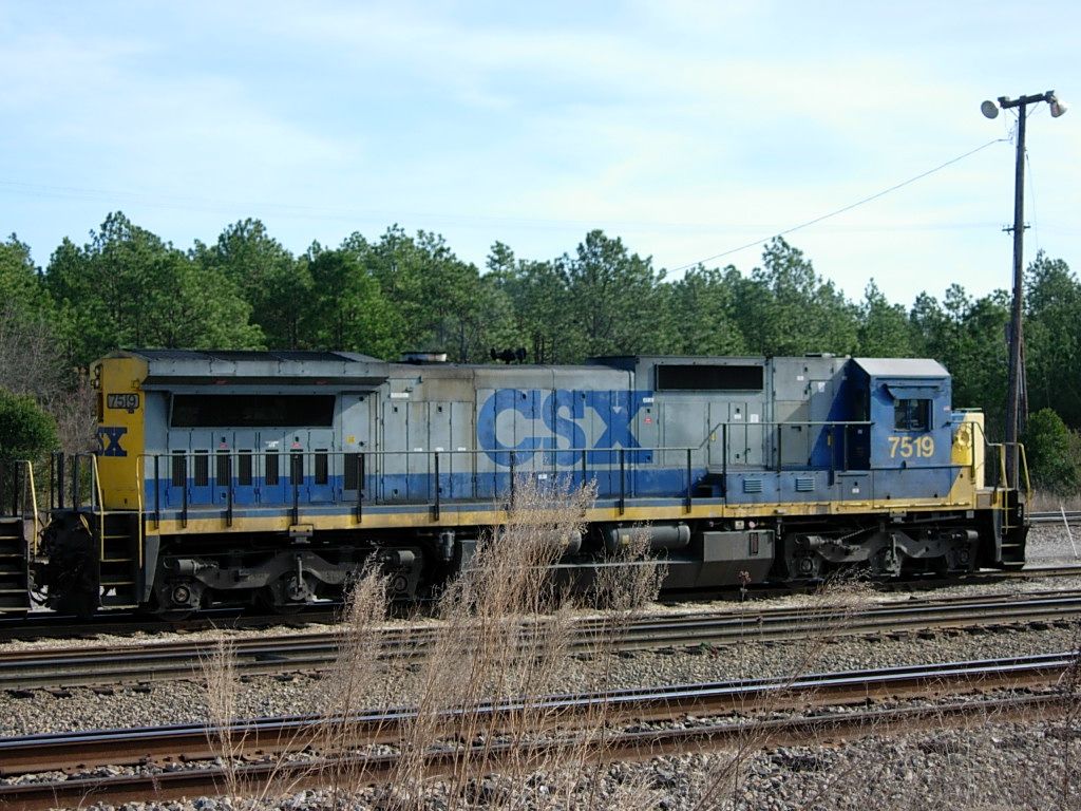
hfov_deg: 27.0
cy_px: 406
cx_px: 540
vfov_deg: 20.4
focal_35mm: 72
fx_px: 2248
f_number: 3.7
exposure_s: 1/483
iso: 64
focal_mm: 14.9
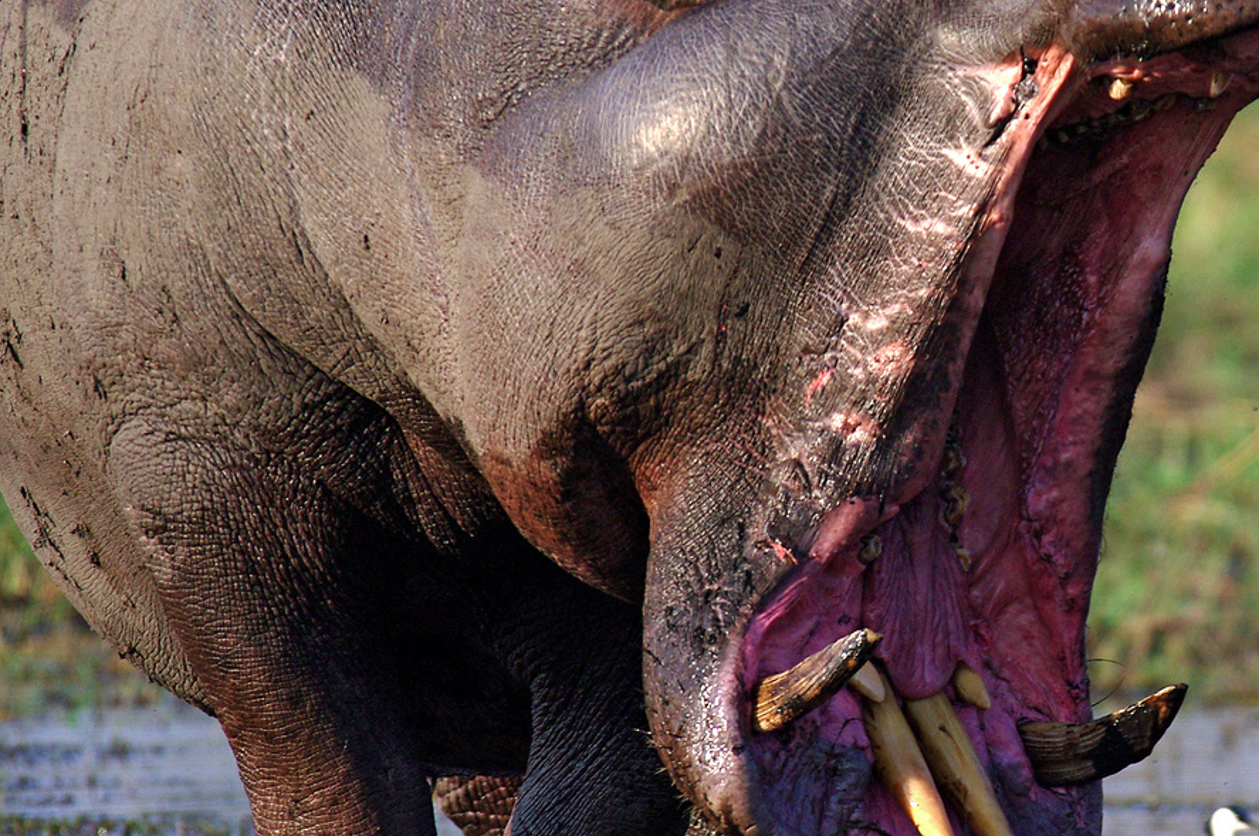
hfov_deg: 2.5
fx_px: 28815
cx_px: 988
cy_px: 348
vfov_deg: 1.7
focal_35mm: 825
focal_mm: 300
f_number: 4
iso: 200
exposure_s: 1/1000
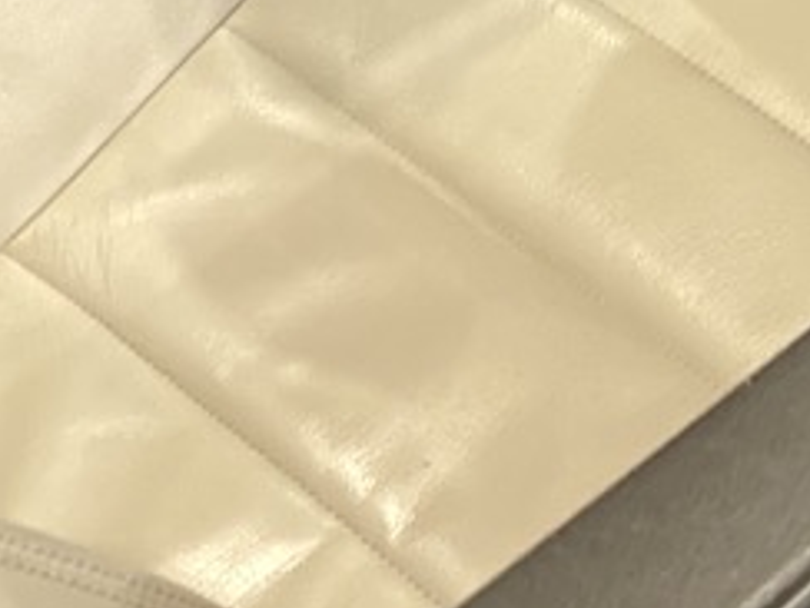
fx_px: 3440
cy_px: -758
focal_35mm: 147
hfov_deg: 13.4
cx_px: 498
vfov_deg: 9.2
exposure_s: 1/17
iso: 1000
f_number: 1.8
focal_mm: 3.99
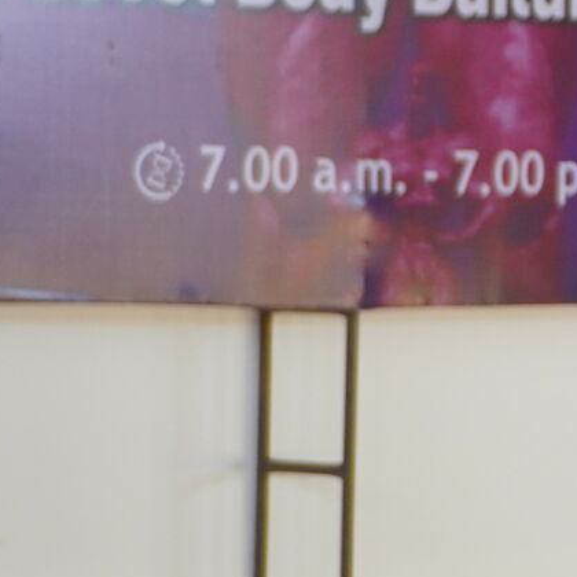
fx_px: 6148
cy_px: -263
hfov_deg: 5.1
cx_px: 1617
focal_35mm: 326
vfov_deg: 5.3
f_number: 5.6
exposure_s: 1/160
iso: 640
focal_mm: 42
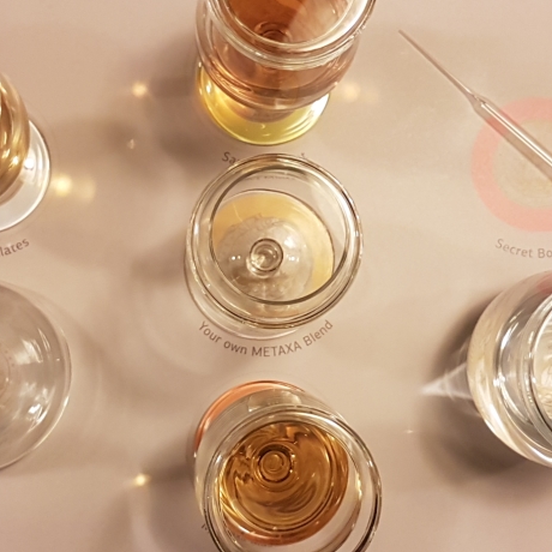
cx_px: 256
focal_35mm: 35
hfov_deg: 47.2
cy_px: 267
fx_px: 631
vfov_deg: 47.2
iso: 160
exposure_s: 1/33
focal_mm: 4.2
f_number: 1.7
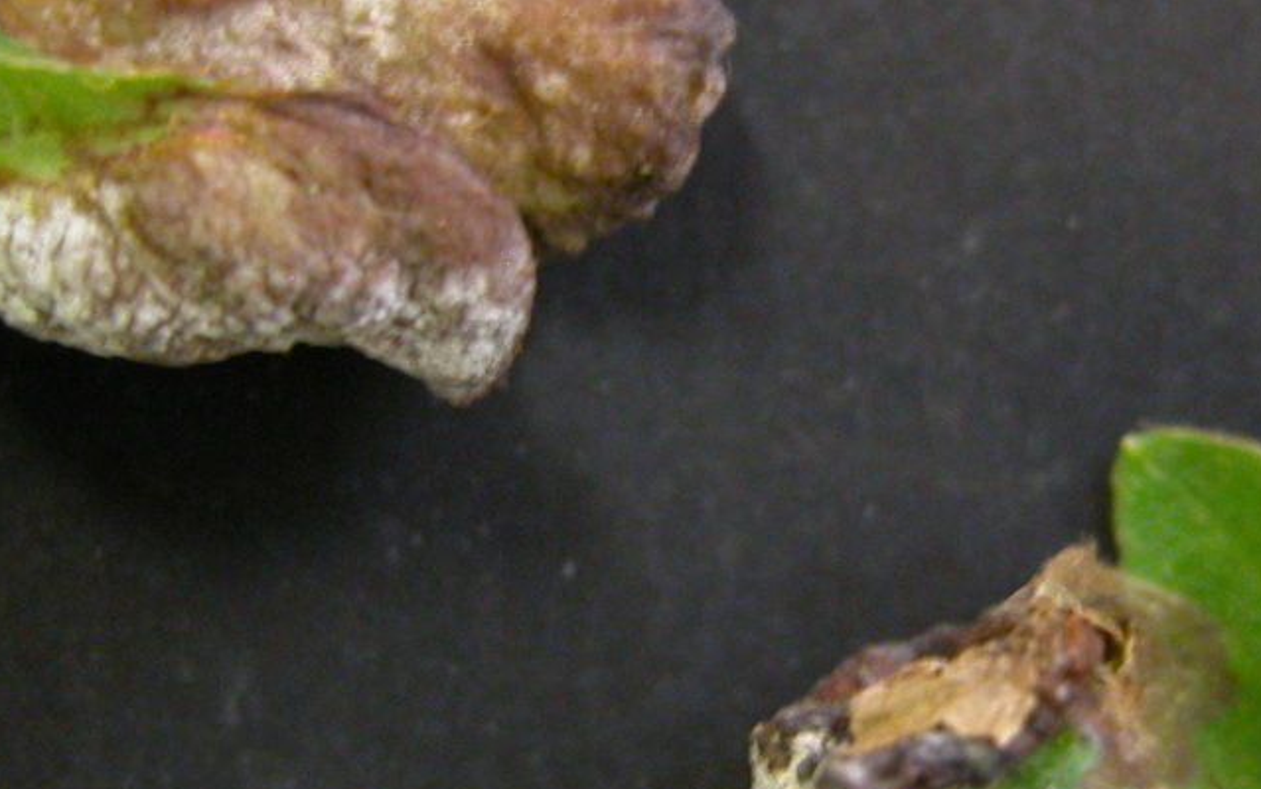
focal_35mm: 135
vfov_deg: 9.7
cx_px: 768
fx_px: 4641
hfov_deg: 15.5
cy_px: 440
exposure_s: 1/5.3
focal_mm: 13.7
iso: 254
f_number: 3.1
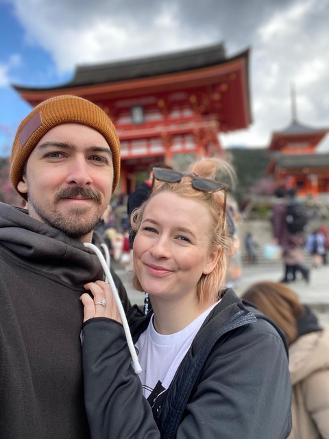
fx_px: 380
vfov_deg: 60.0
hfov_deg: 46.8
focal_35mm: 30
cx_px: 164
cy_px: 220
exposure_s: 1/208
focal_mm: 2.71
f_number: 2.2
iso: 25
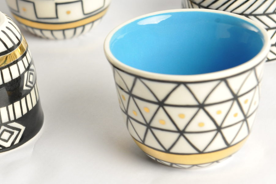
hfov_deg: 12.7
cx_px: -10
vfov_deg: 8.6
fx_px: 1219
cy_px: 23
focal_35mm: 159
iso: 640
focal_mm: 70
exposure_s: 1/125
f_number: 8
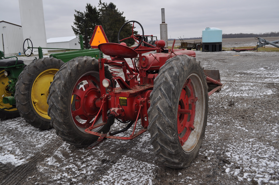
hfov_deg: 57.3
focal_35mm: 33
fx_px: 255
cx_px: 140
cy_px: 92
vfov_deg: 39.9
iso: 200
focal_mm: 22
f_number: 5.6
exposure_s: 1/125
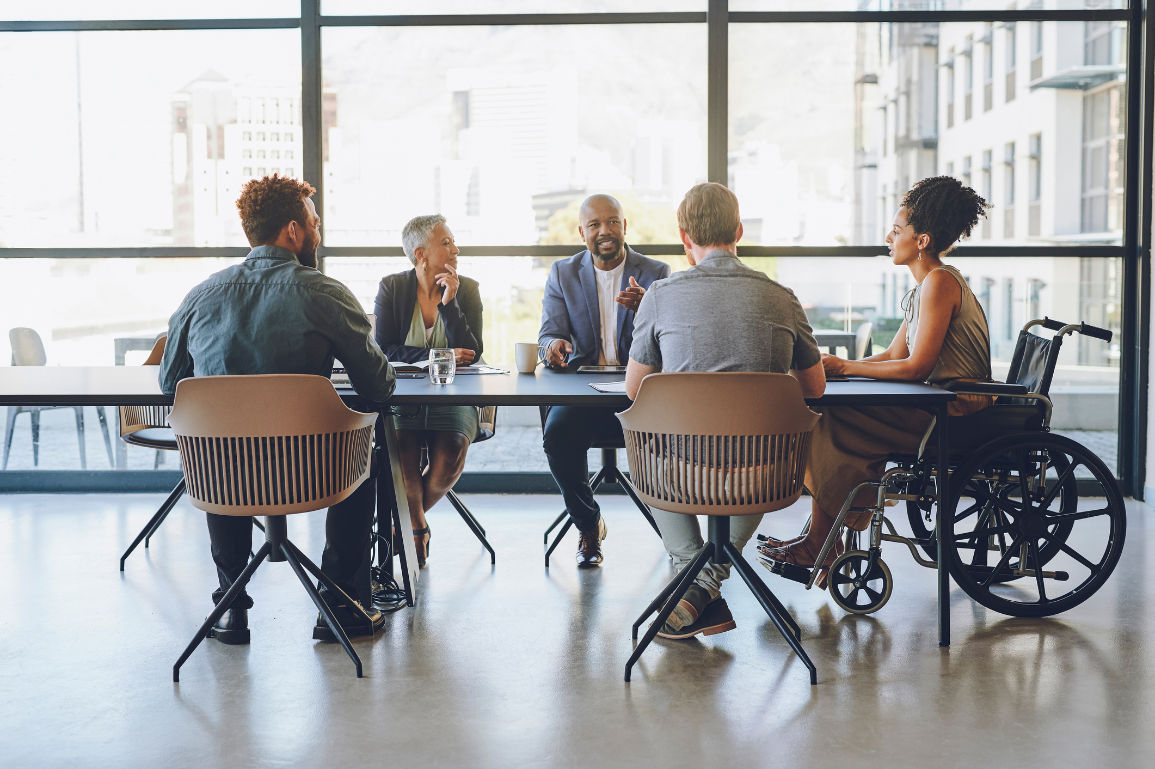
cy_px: 384
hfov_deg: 39.6
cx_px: 578
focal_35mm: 50
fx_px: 1603
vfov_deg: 27.0
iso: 250
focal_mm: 50
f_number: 2.8
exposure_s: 1/250
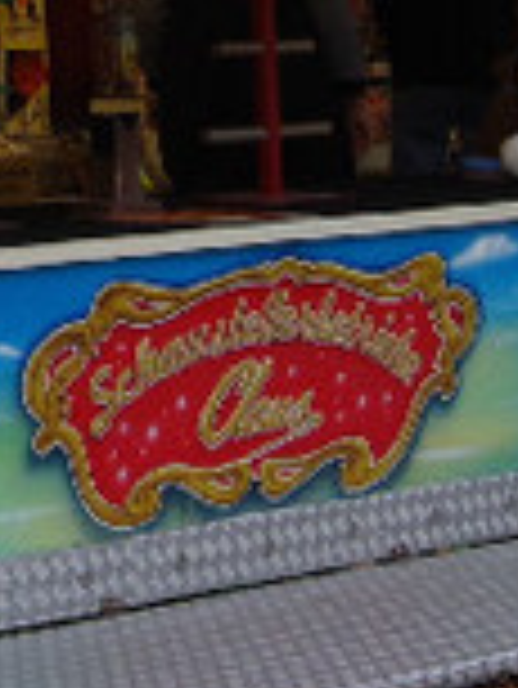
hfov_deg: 7.8
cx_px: -581
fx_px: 3606
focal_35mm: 181
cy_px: -256
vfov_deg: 10.6
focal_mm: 16
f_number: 8
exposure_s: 1/125
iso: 400
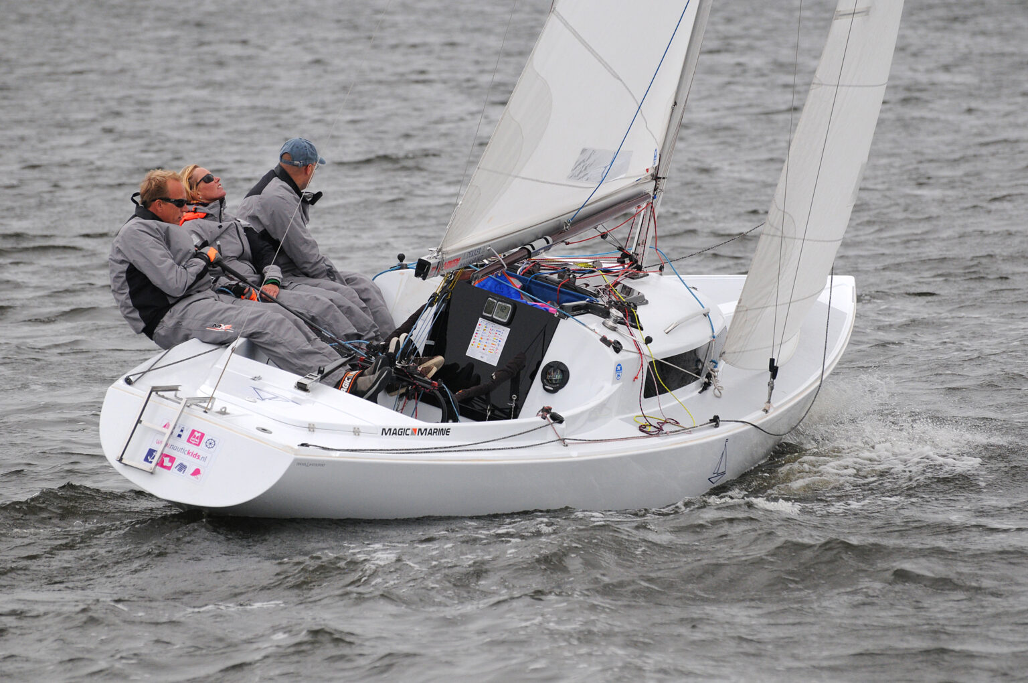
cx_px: 514
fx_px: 8556
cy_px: 342
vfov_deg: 4.6
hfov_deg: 6.9
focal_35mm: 300
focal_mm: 200
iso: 640
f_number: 5.3
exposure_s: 1/2500
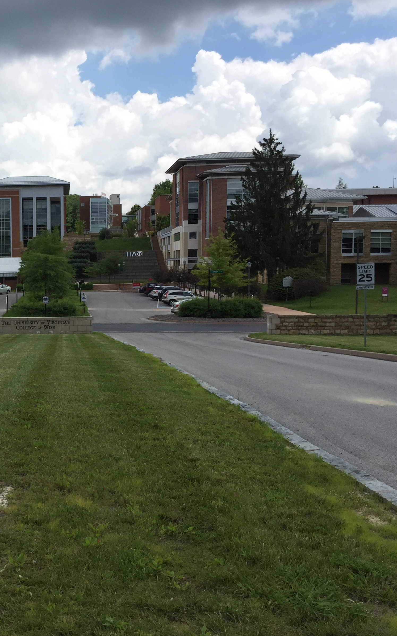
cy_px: 322
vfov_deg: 47.2
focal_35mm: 42
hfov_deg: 28.3
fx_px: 727
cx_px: -17
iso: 32
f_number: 2.2
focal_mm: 4.15
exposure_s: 1/2475
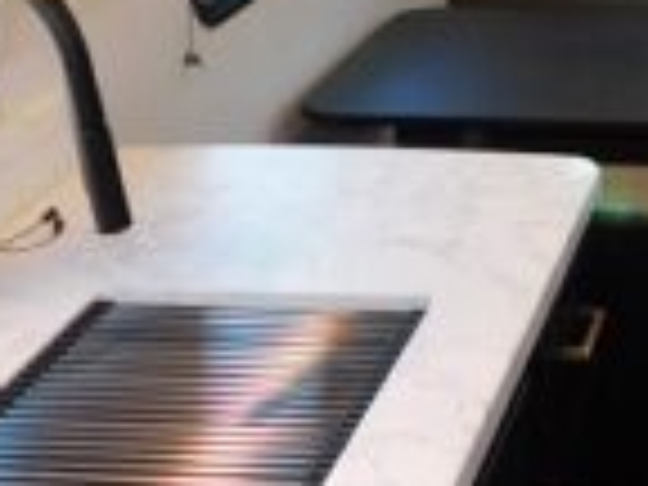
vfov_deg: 14.8
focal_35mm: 96
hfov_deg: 19.2
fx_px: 1797
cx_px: 788
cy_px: -135
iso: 200
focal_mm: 4
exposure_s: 1/30
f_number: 3
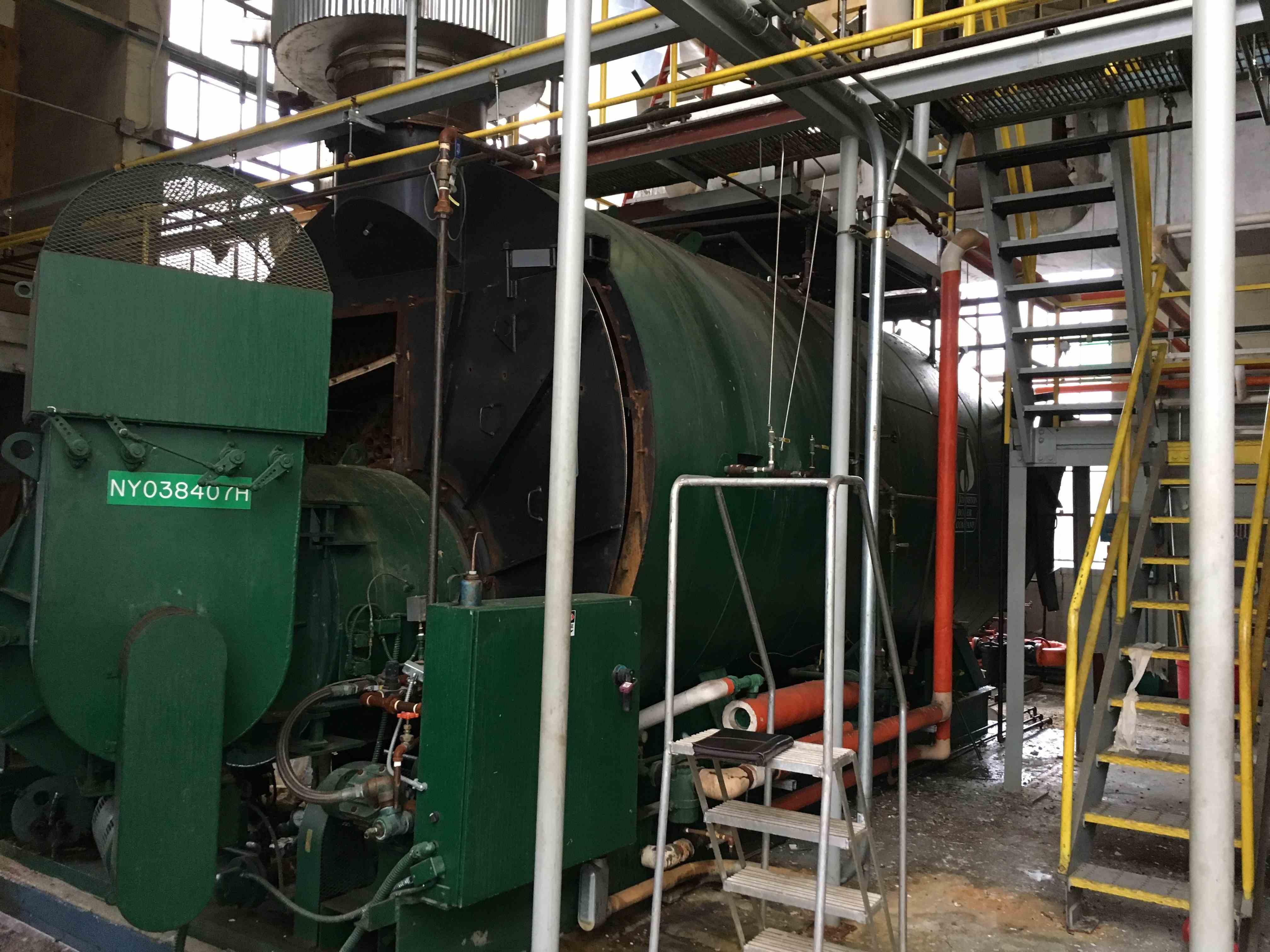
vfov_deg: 48.2
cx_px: 635
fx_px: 1064
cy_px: 476
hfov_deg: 61.7
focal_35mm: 29
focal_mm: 4.15
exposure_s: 1/24
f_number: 2.2
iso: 200
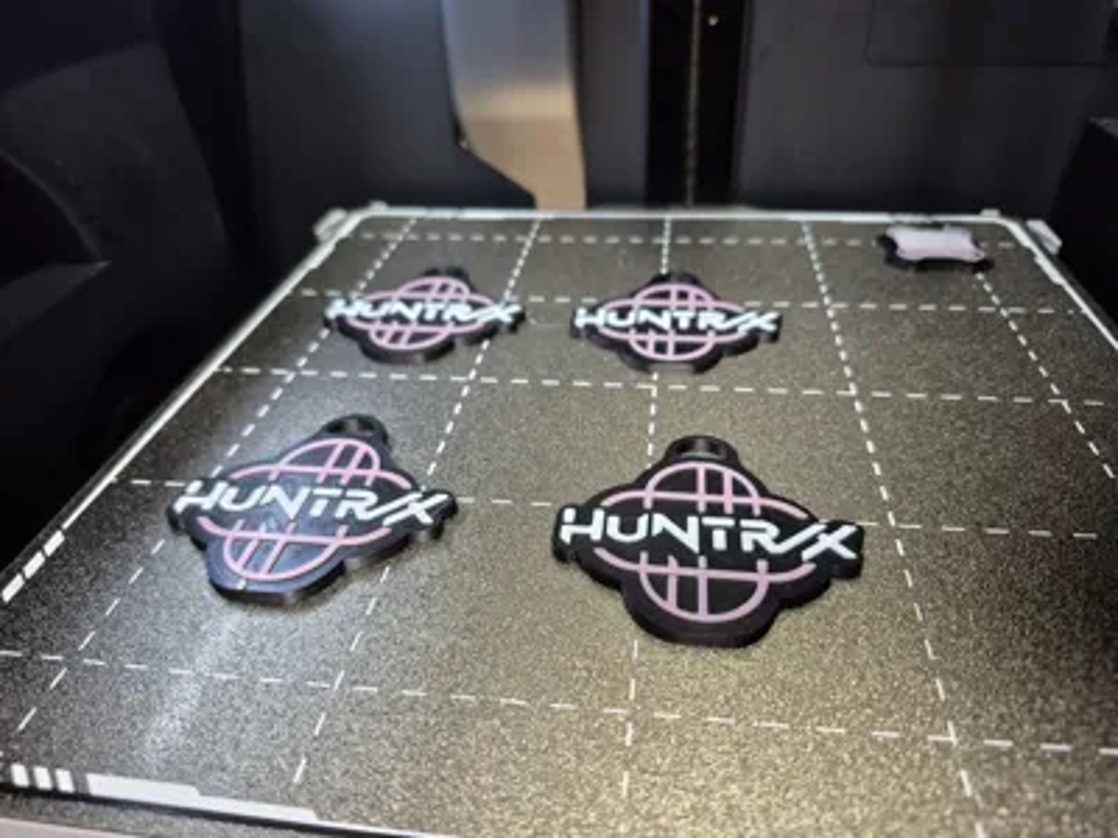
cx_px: 559
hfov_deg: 73.9
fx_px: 743
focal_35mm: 23
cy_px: 419
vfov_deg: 58.9
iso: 500
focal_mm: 5.4
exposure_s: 1/60
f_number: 1.8
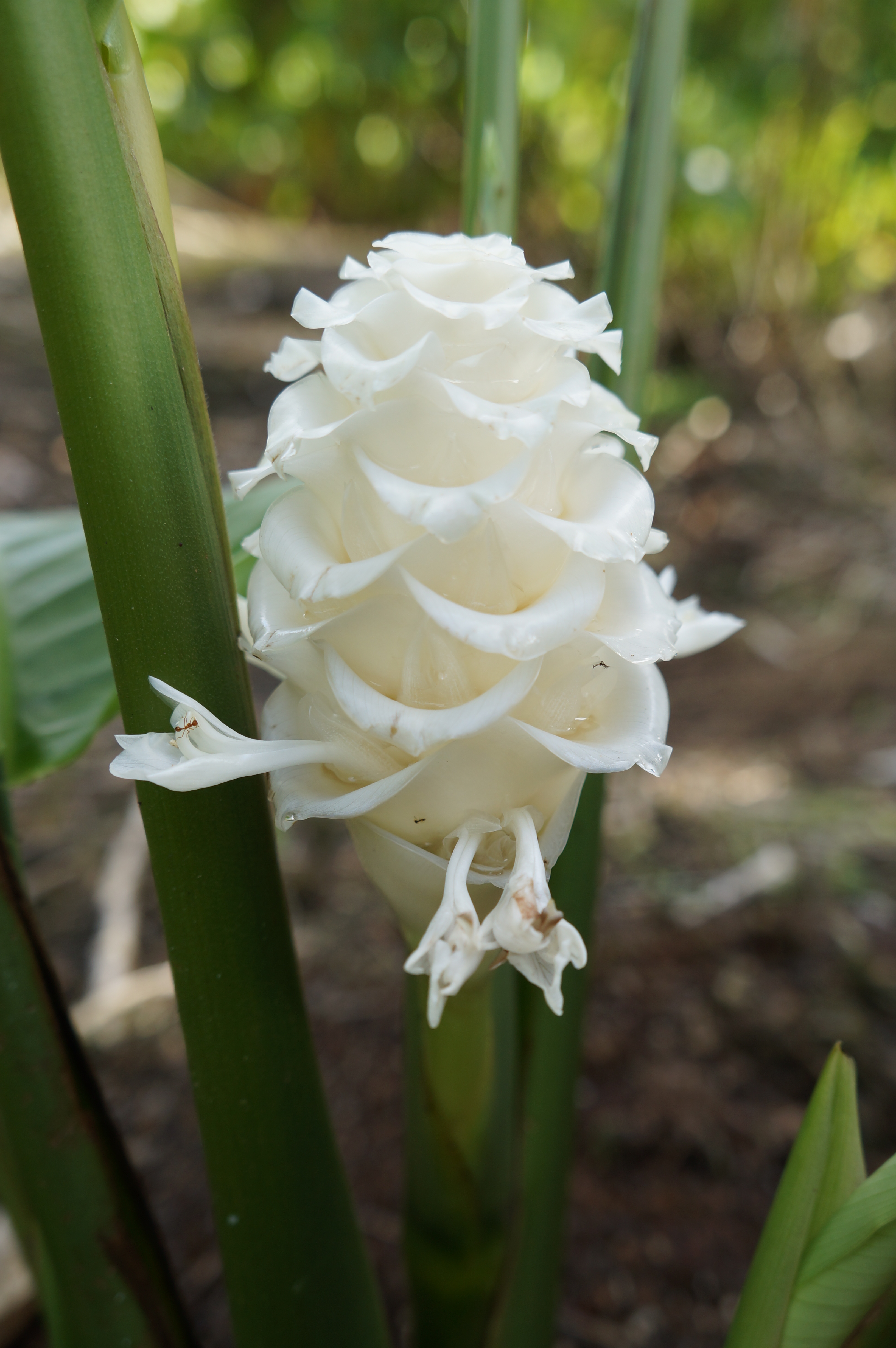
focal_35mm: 34
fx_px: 1291
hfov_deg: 38.3
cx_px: 448
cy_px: 674
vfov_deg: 55.2
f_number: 4.5
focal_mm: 23
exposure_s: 1/200
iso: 200
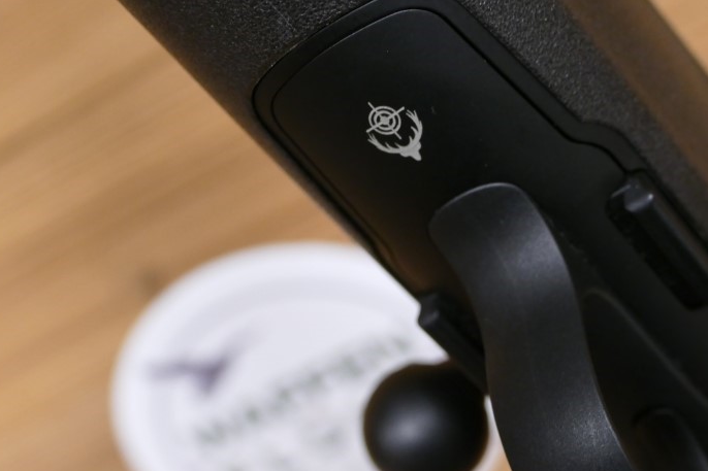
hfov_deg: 31.8
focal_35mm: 63
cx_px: 432
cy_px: 213
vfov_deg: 21.6
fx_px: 1239
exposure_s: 1/80
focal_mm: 16.24
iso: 1250
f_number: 3.2
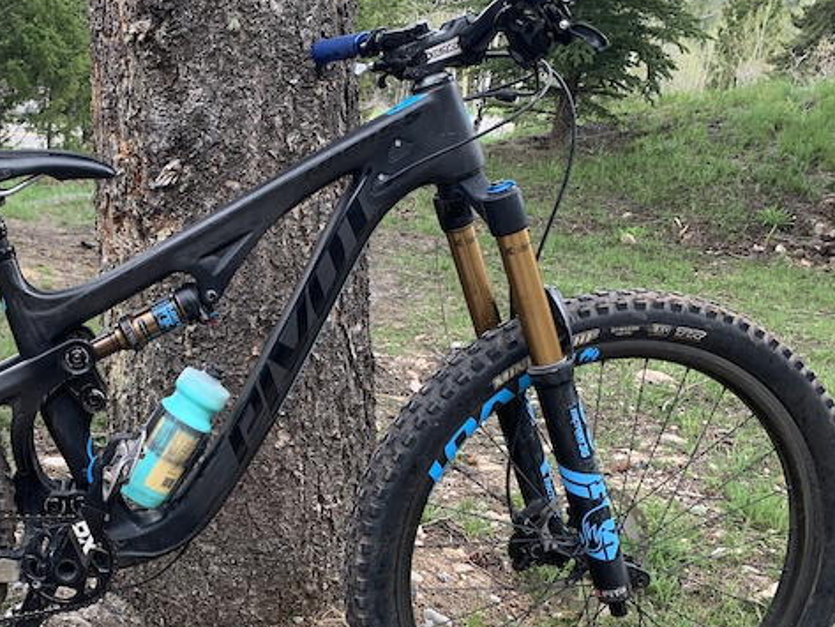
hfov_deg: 41.1
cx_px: 162
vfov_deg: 32.4
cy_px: 447
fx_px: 1062
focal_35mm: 44
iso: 64
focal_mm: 4.25
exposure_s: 1/121
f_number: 1.8
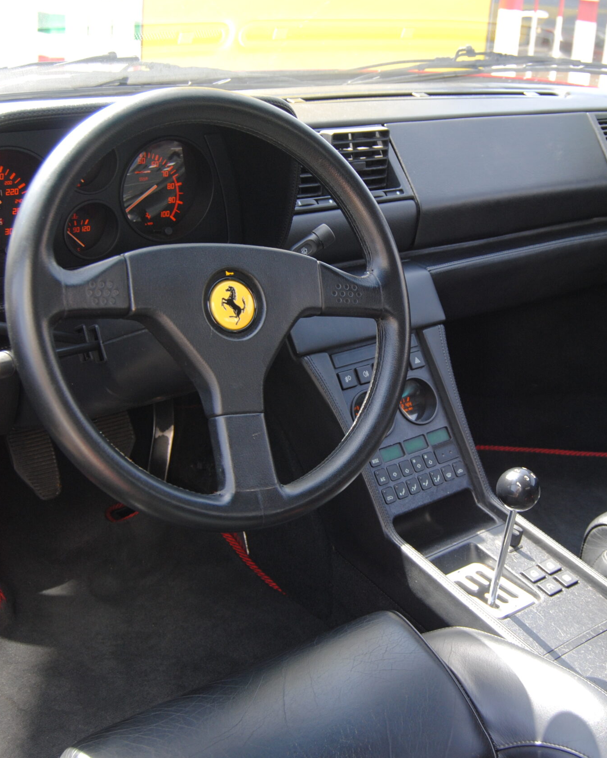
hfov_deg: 31.9
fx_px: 1056
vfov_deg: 39.5
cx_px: 396
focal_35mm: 47
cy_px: 382
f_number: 5
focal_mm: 22
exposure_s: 1/100
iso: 200
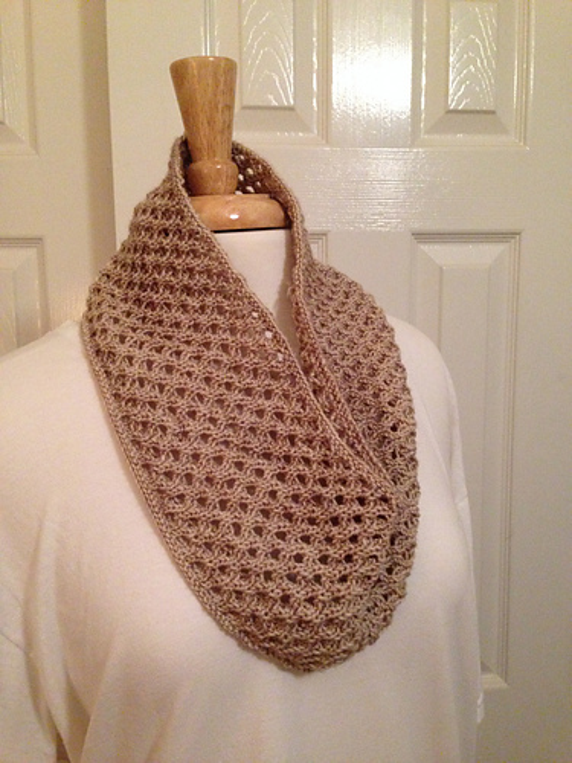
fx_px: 727
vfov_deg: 55.4
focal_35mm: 33
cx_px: 286
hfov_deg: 42.9
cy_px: 382
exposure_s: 1/15
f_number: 2.4
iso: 500
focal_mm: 4.12
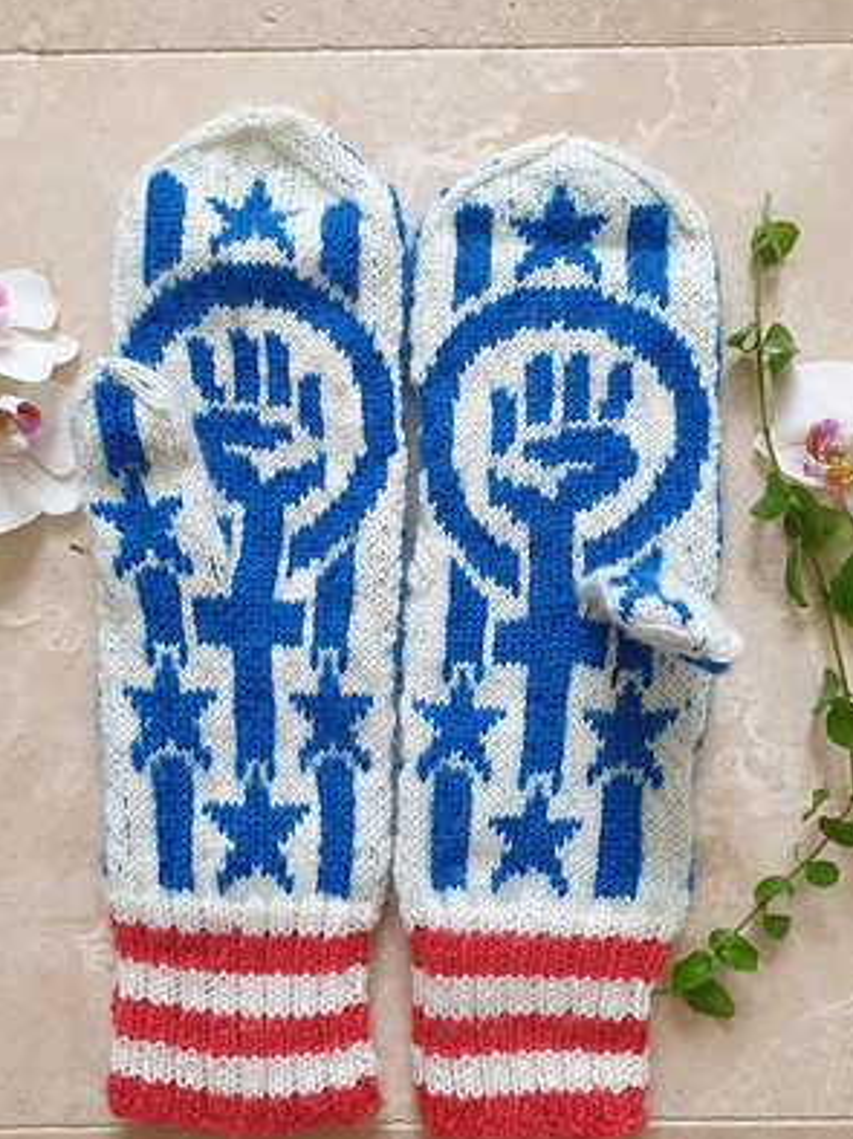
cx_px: 398
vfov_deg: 55.4
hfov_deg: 42.9
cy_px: 541
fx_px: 1085
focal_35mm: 33
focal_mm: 4.3
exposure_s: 1/50
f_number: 2.4
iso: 250
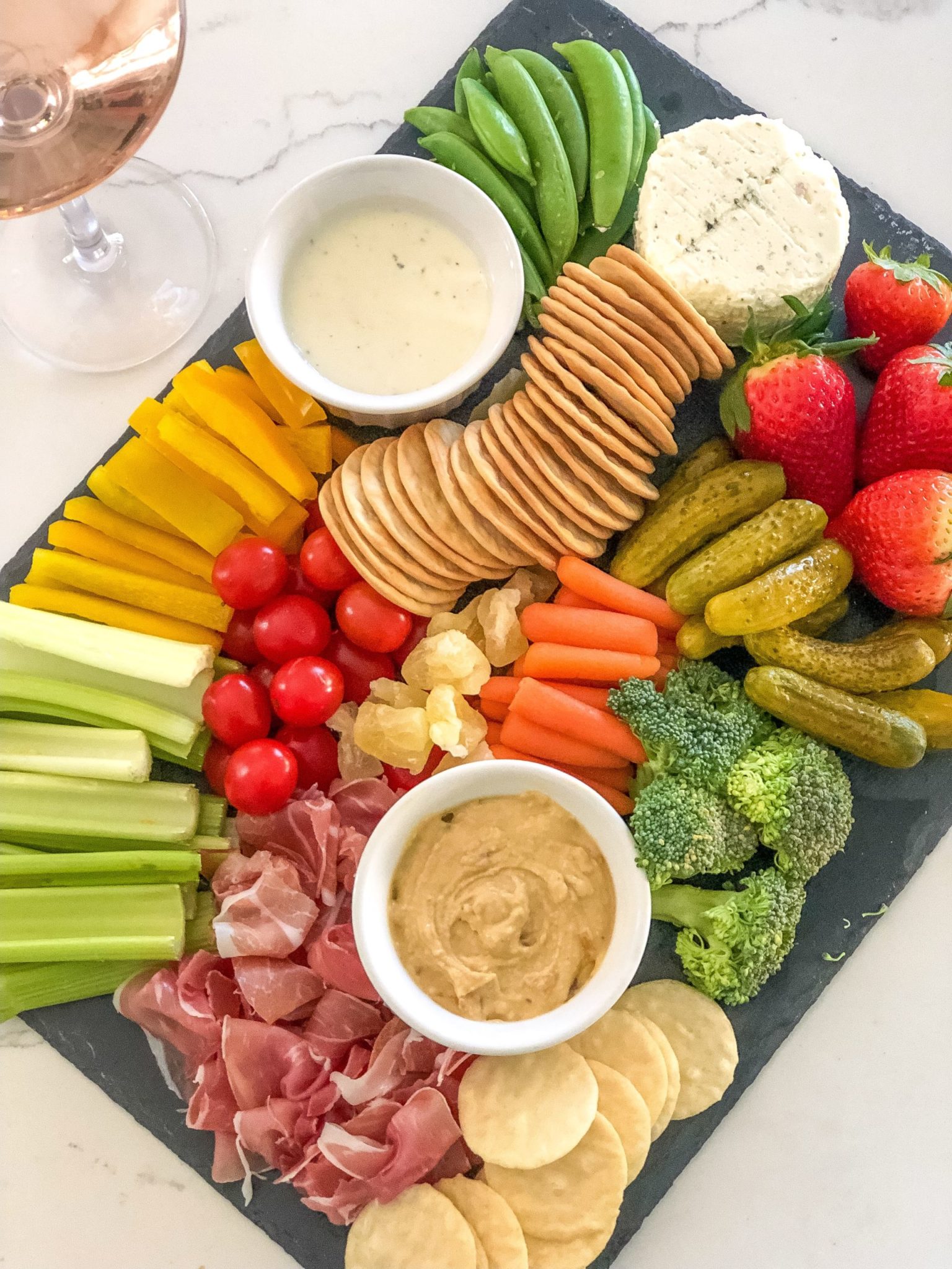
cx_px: 476
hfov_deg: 25.7
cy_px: 634
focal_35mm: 57
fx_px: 2090
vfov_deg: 33.8
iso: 320
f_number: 2.8
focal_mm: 6.6
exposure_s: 1/30
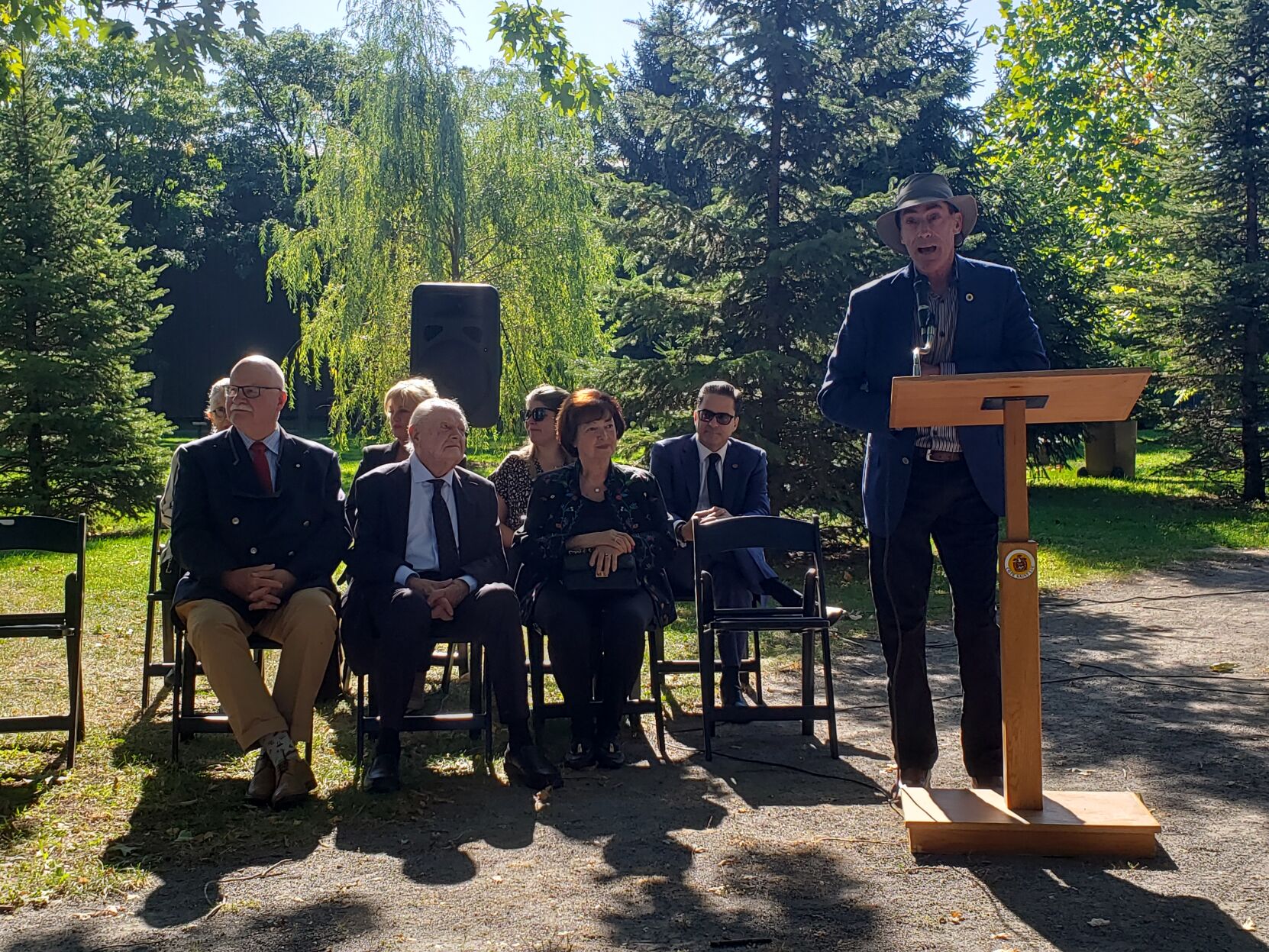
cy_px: 476
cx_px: 634
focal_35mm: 26
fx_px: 953
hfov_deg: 67.3
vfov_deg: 53.1
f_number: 2.4
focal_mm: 4.3
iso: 50
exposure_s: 1/386
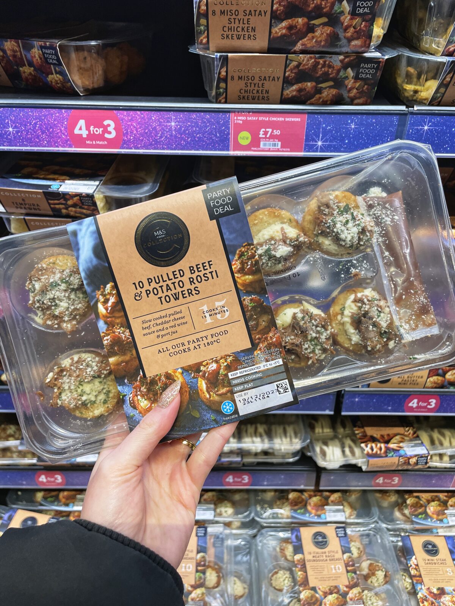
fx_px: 456
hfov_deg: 53.1
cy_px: 303
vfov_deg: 67.3
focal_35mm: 26
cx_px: 228
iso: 125
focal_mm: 4.2
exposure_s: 1/100
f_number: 1.6
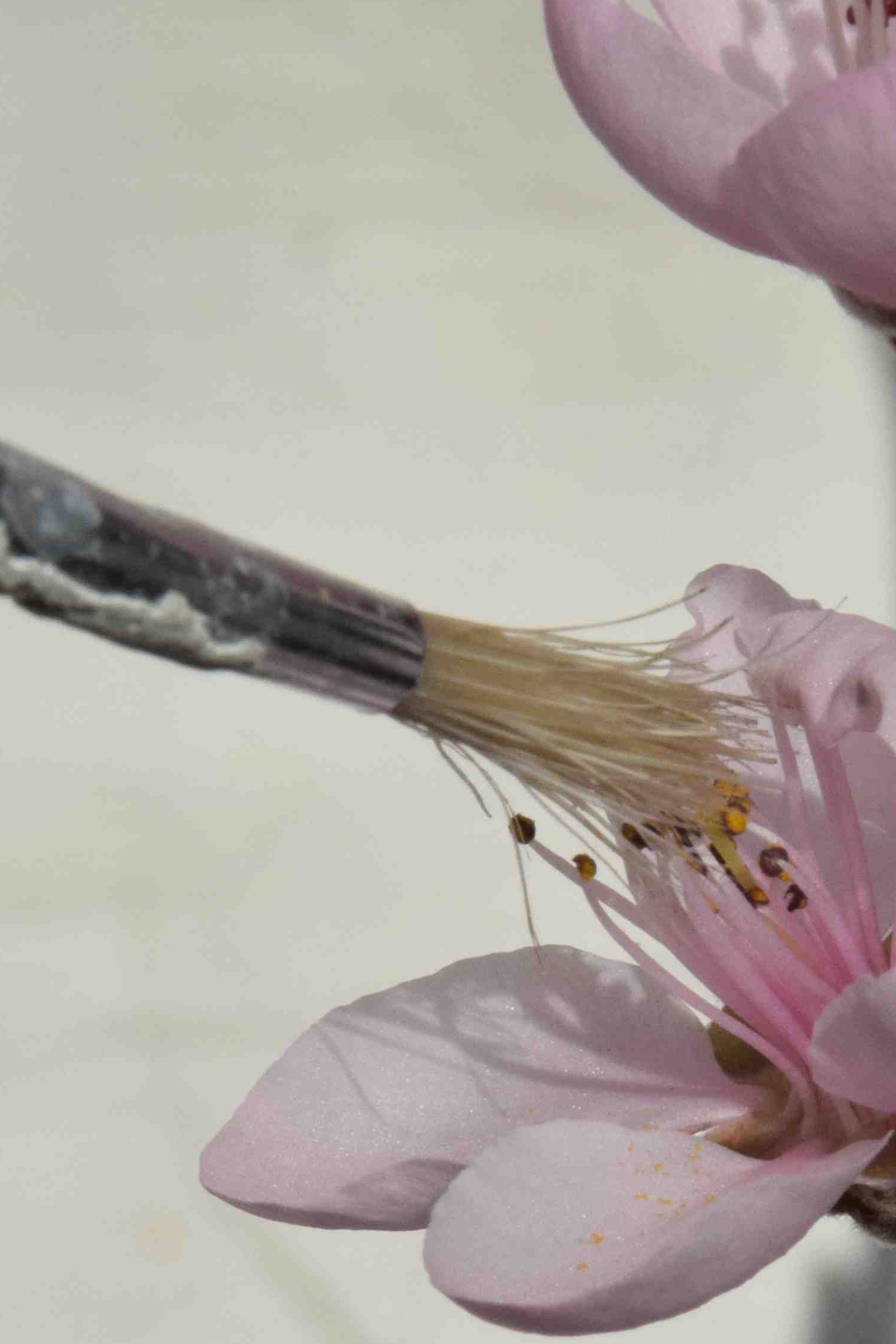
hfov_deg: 2.6
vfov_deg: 3.8
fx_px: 20062
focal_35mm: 537
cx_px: 996
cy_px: 863
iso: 800
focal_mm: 135
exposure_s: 1/640
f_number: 22
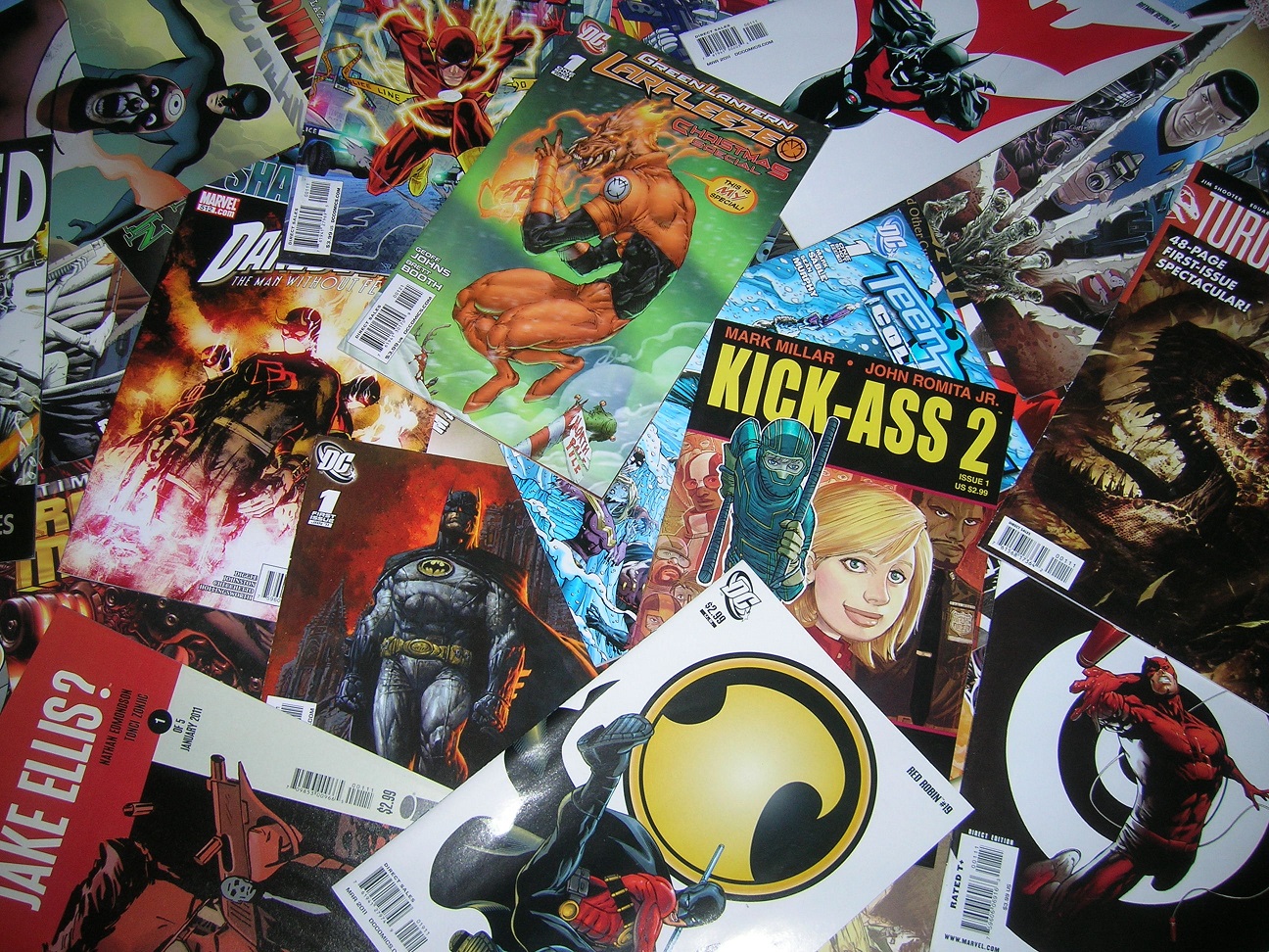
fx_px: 1246
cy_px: 476
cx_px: 634
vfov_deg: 41.8
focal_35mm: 34
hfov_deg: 54.0
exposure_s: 1/60.1
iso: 50
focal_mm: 5.7
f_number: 2.9
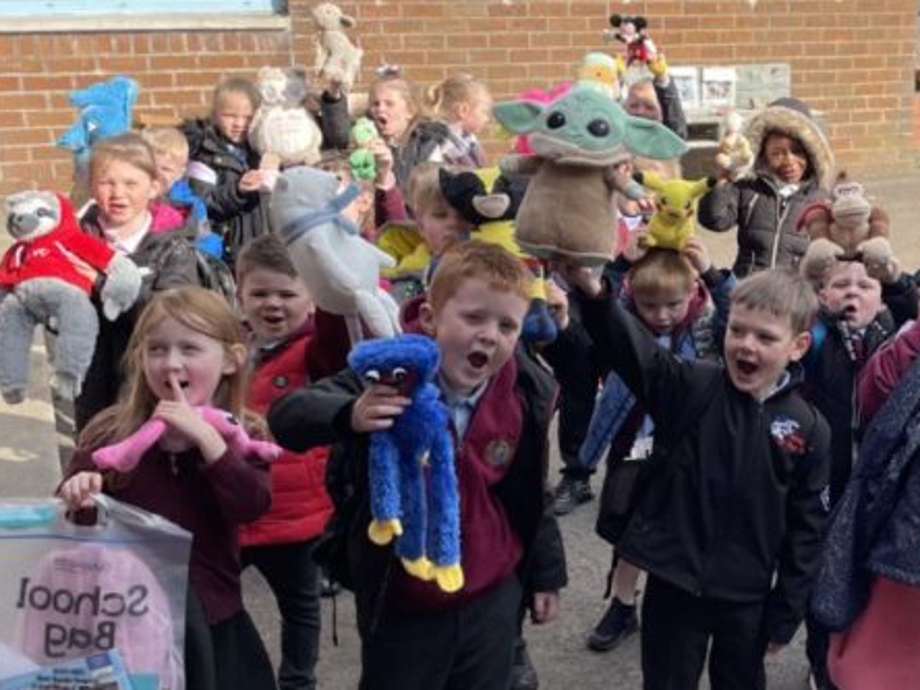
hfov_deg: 30.7
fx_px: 1595
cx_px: 835
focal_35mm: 60
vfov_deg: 24.4
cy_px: 365
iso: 32
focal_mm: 4.2
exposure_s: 1/1024
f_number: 1.6
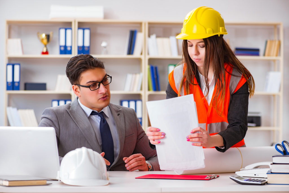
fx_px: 843
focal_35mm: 105
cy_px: 96
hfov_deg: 19.5
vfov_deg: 13.0
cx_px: 144
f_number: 5
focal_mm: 105
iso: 250
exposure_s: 1/100
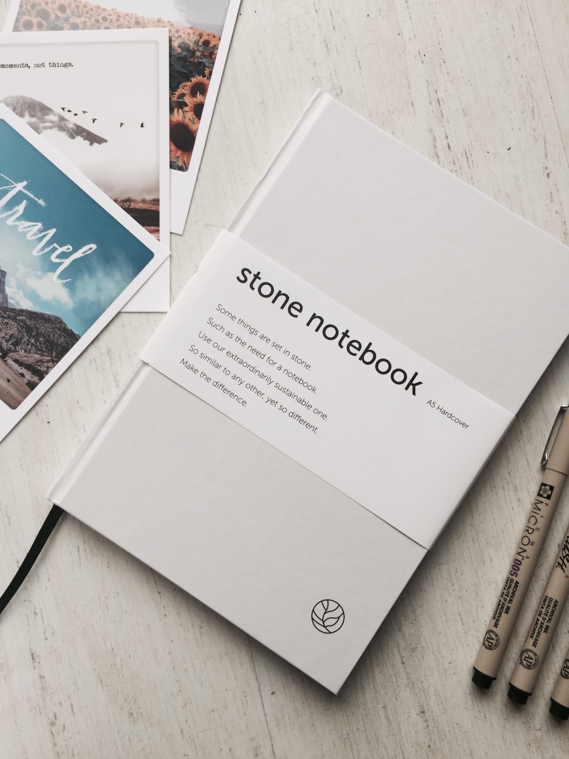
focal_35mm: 29
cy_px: 380
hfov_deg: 48.2
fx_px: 636
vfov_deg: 61.7
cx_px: 284
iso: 32
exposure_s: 1/50
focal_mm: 4.15
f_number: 2.2
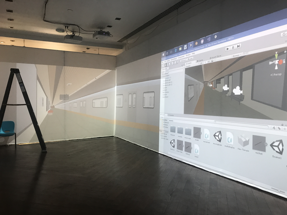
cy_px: 108
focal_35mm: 28
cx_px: 144
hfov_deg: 63.4
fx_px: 232
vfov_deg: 49.7
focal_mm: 3.99
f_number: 1.8
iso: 40
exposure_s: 1/15
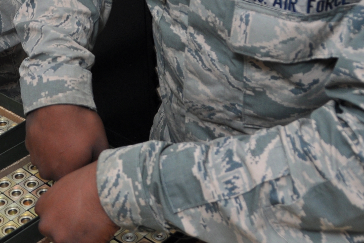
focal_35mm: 79
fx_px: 799
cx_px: 17
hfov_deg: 24.7
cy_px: 59
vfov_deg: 17.2
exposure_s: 1/60
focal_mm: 18
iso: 250
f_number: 4.5
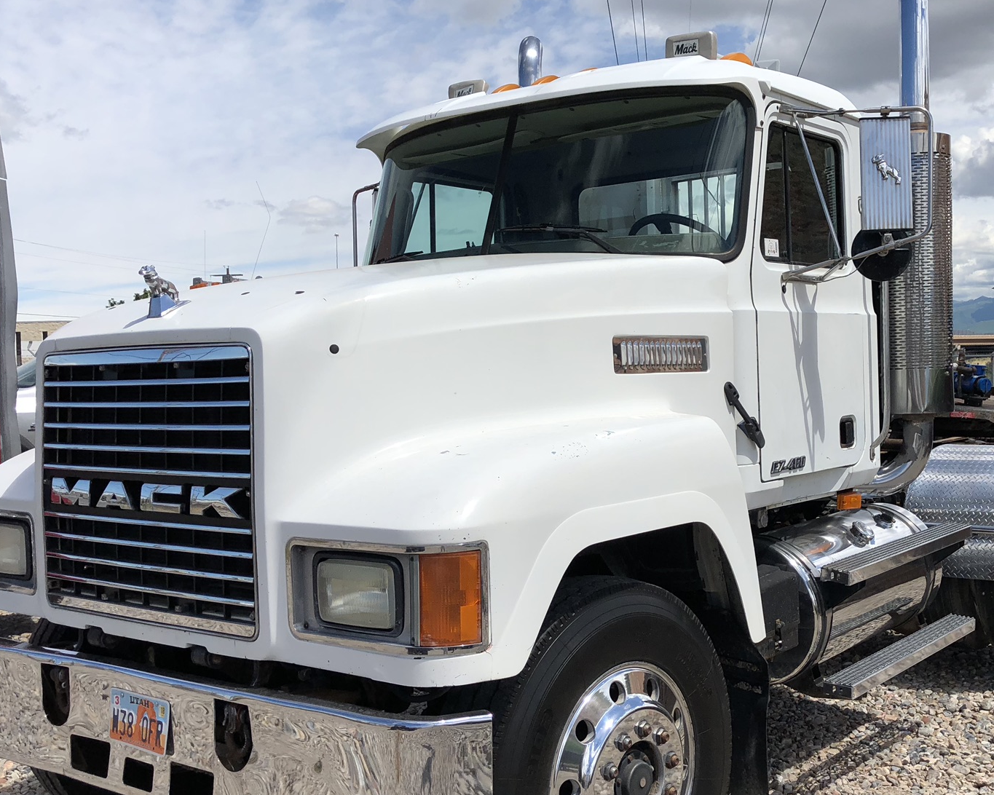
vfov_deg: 36.5
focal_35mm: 41
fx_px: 1206
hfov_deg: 44.3
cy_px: 415
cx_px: 644
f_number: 1.8
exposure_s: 1/3472
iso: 25
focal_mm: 3.99
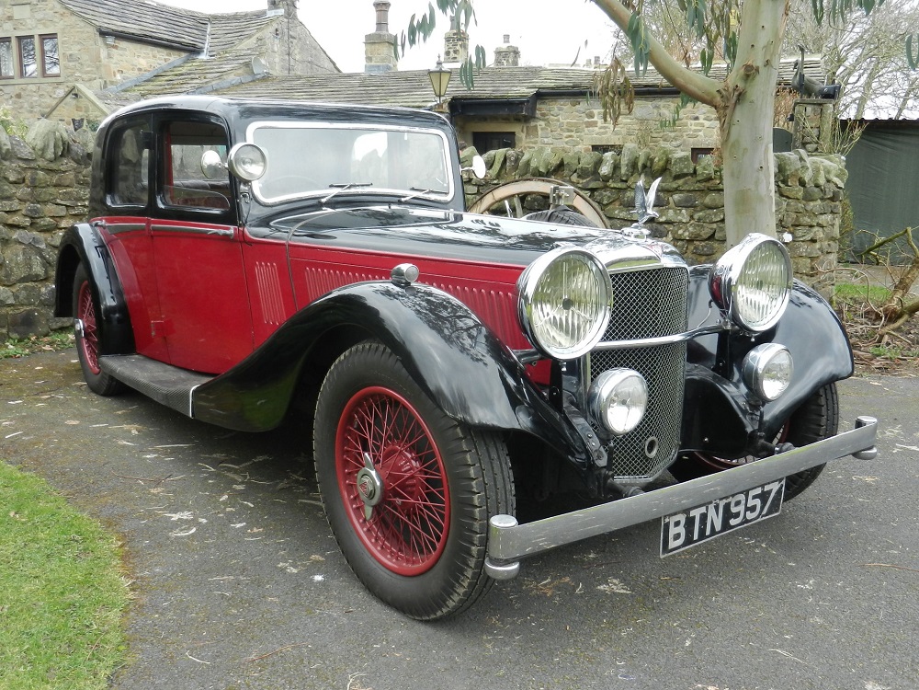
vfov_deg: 42.9
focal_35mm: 33
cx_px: 460
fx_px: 876
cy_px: 345
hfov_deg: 55.4
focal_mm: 5.9
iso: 160
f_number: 3.8
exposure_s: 1/100
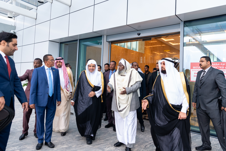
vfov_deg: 53.1
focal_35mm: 24
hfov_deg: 73.7
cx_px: 113
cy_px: 76
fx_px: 151
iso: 2500
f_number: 5
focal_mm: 24
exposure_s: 1/250
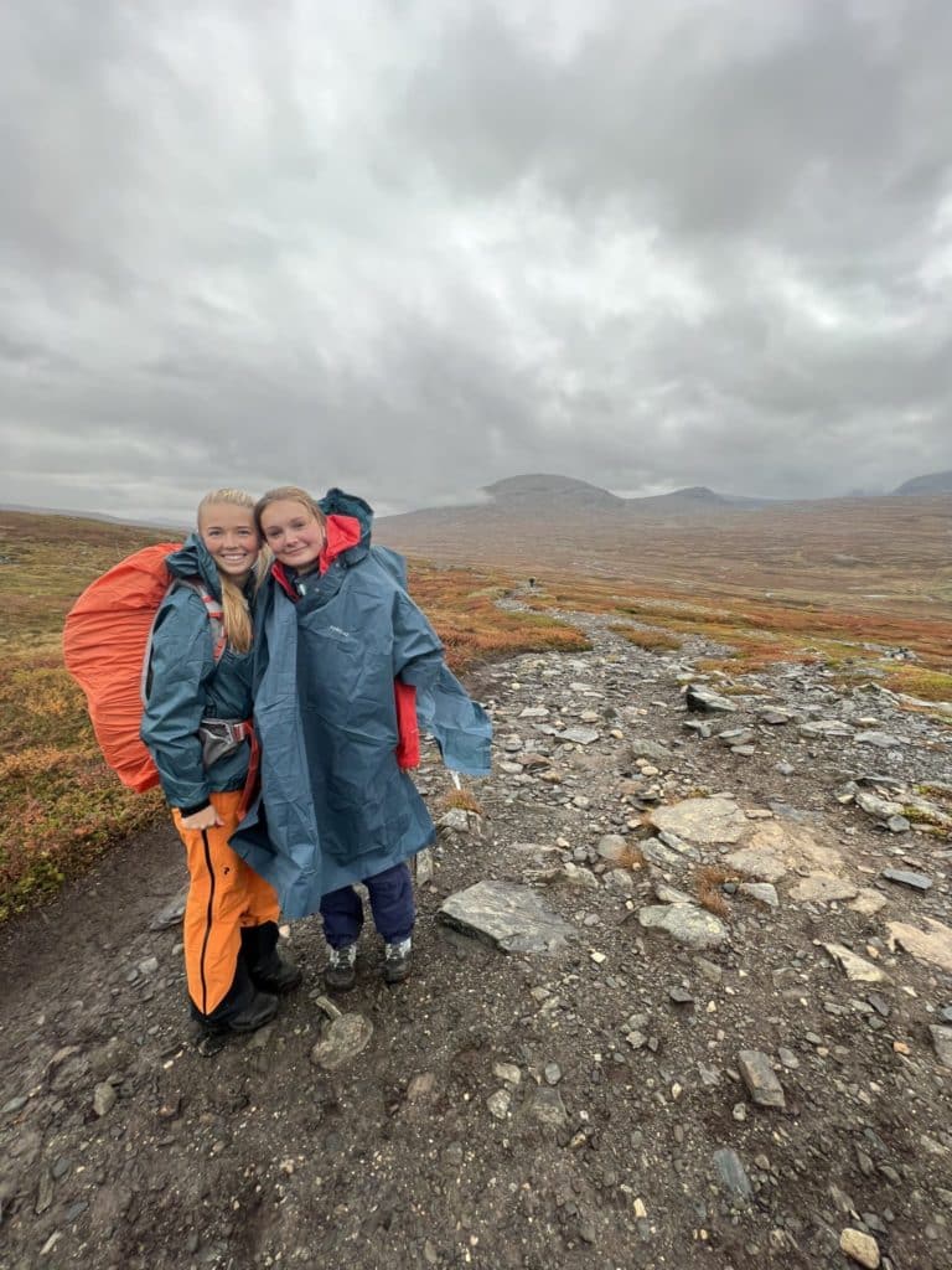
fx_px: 477
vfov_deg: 106.2
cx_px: 476
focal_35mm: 13
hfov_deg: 89.9
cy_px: 635
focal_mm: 1.57
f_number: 1.8
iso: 32
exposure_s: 1/213
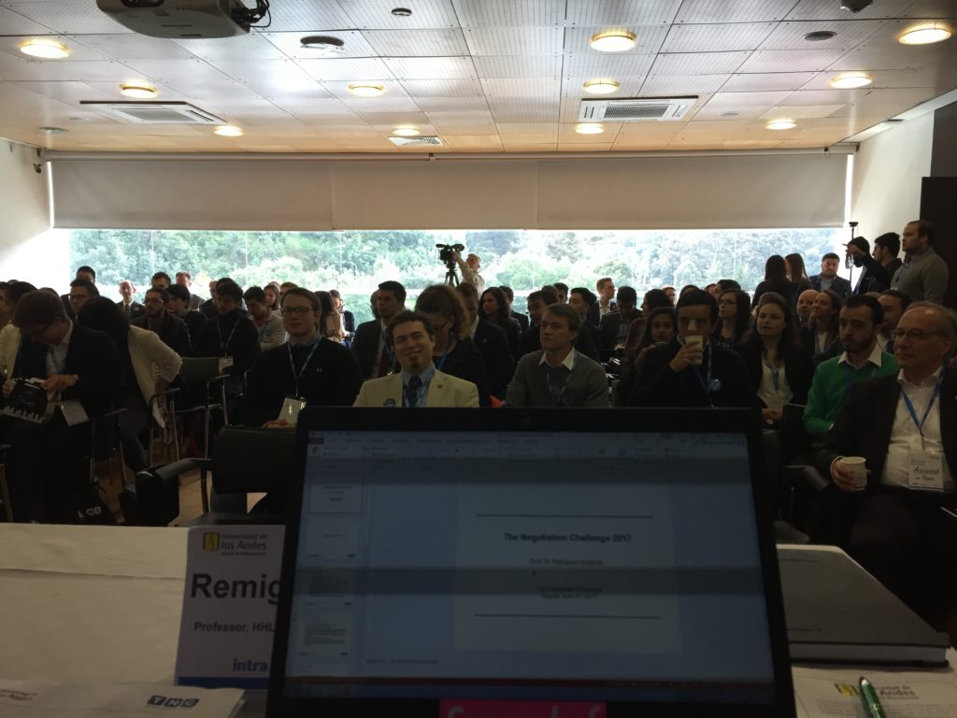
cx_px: 478
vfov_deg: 48.2
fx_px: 802
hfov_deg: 61.7
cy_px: 359
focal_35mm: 29
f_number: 2.2
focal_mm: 4.15
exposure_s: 1/30
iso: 32
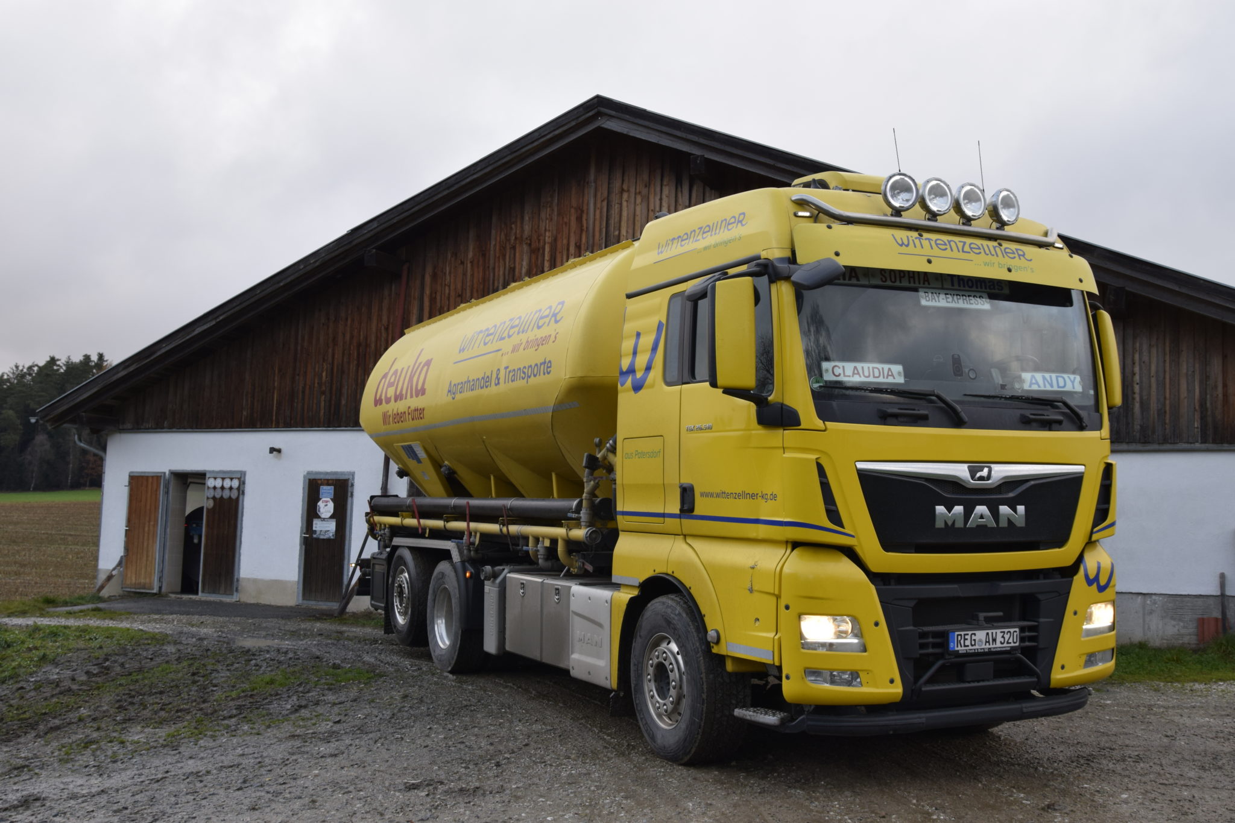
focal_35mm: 36
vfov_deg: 36.9
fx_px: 1235
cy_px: 412
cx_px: 618
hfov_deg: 53.1
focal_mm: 24
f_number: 5.6
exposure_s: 1/125
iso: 400
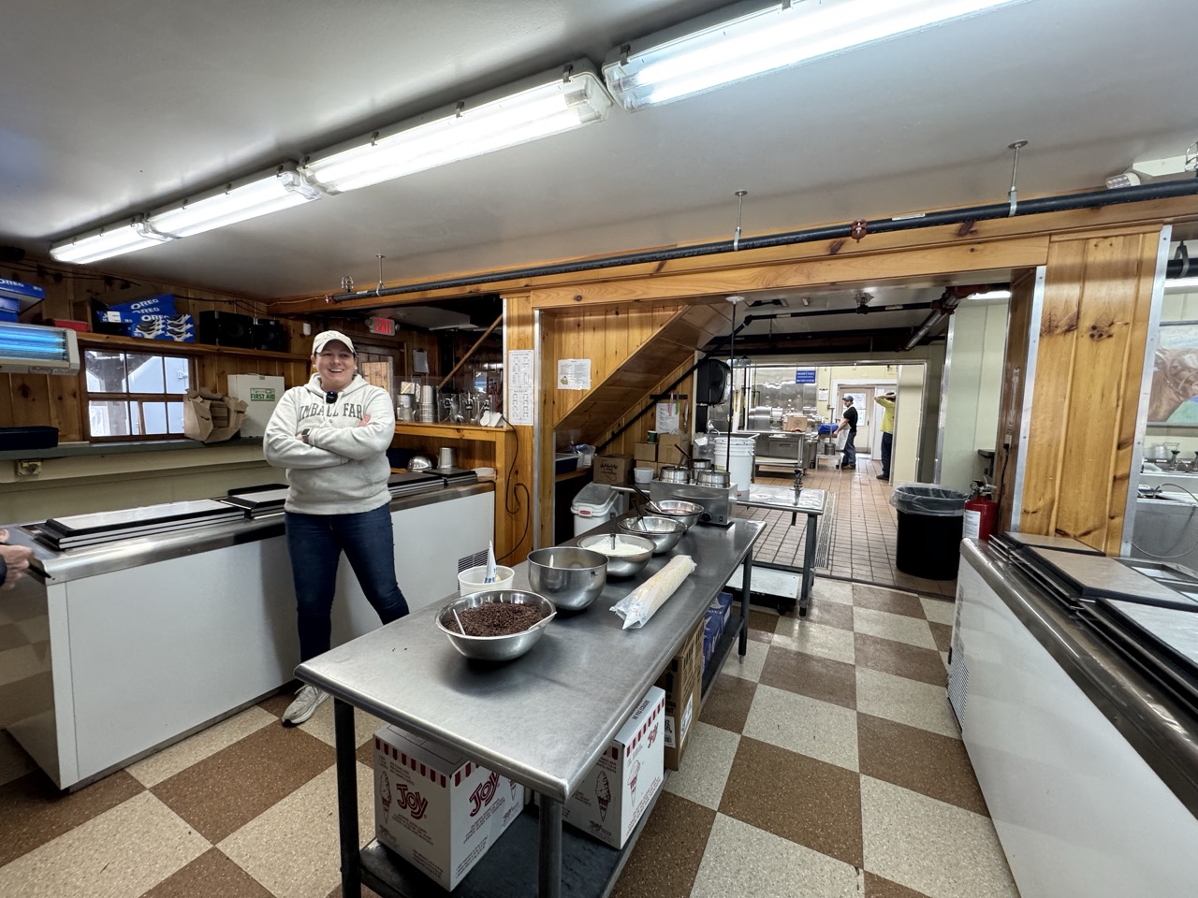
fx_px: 485
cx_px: 599
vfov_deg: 85.7
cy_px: 449
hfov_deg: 102.1
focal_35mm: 14
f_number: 2.2
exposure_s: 1/120
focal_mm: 2.22
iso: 250
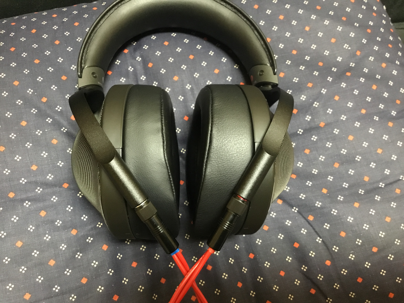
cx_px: 202
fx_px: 362
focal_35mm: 31
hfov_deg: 58.4
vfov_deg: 45.4
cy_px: 152
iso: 500
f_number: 2.4
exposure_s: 1/15
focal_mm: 3.3
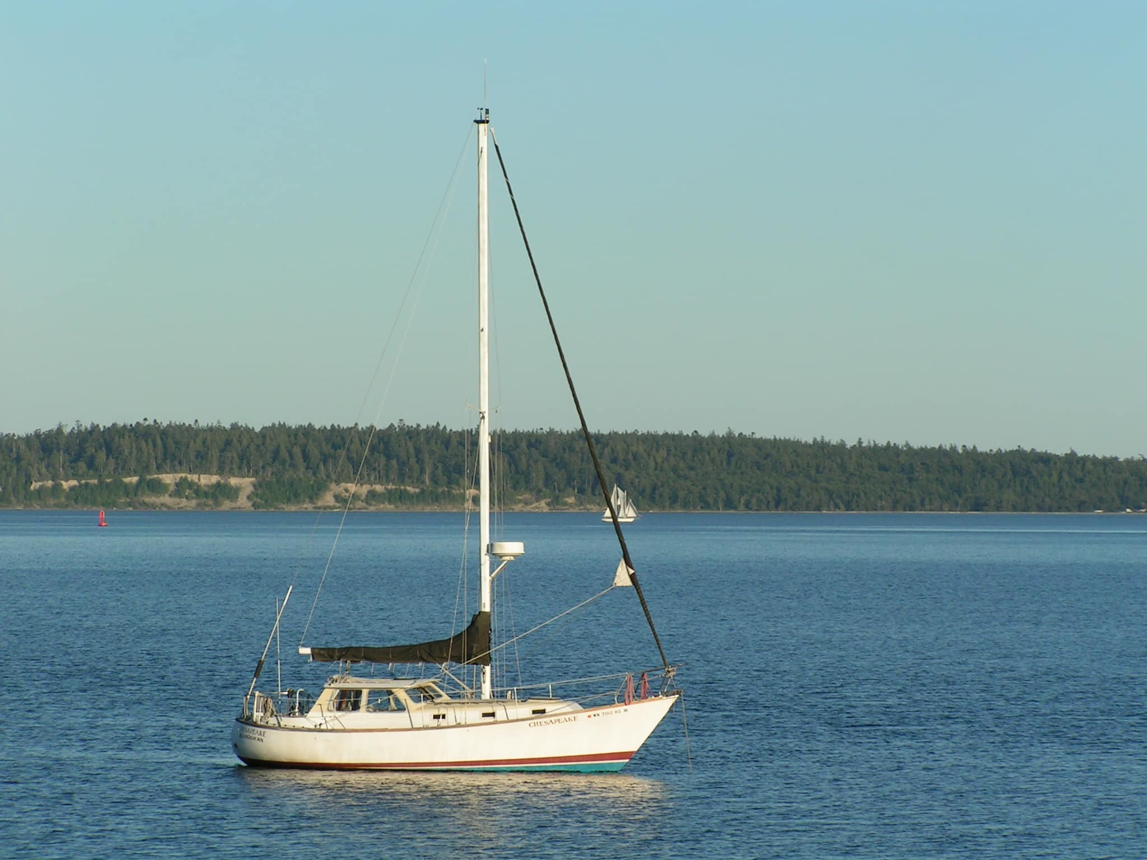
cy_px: 430
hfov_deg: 11.0
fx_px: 5964
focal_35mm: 180
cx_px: 574
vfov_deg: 8.2
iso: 50
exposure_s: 1/400
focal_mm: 27.5
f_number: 5.6
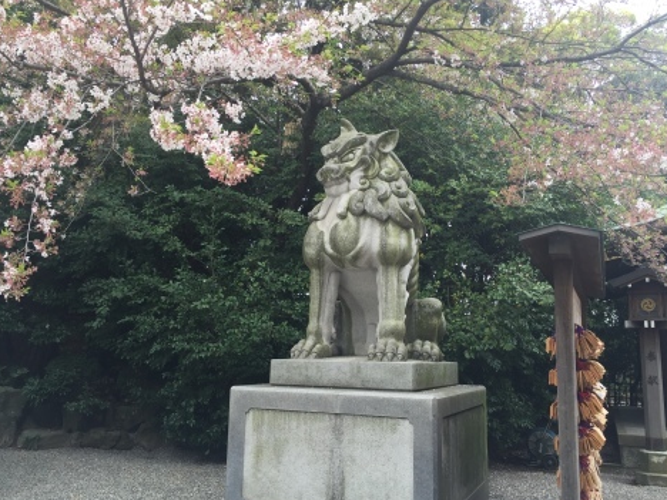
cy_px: 256
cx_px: 329
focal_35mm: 31
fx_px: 597
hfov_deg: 58.3
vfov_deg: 45.4
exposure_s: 1/240
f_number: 2.2
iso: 32
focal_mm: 4.15
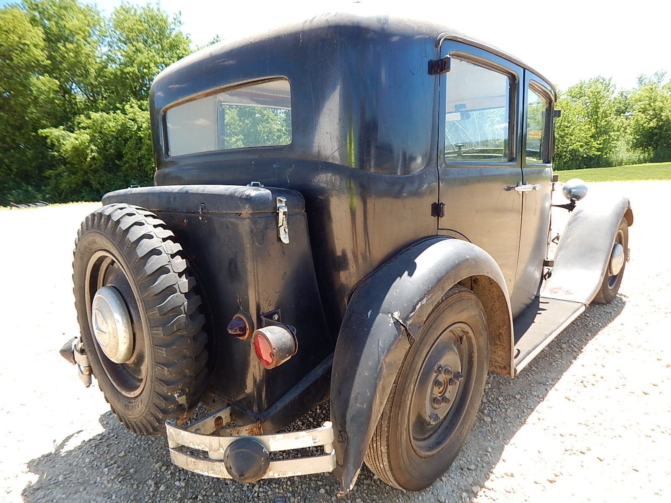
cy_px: 252
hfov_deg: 76.4
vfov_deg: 61.1
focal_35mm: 22
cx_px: 336
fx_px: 426
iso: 125
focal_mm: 4
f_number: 3
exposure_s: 1/400
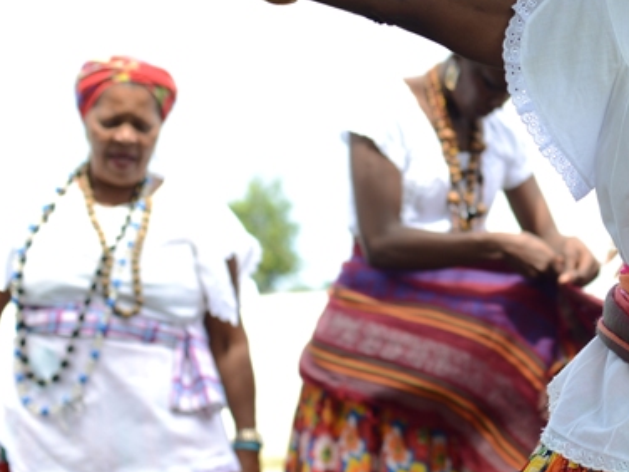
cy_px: 148
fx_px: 2326
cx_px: 681
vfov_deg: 11.6
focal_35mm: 128
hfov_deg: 15.0
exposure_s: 1/400
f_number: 3.2
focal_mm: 50
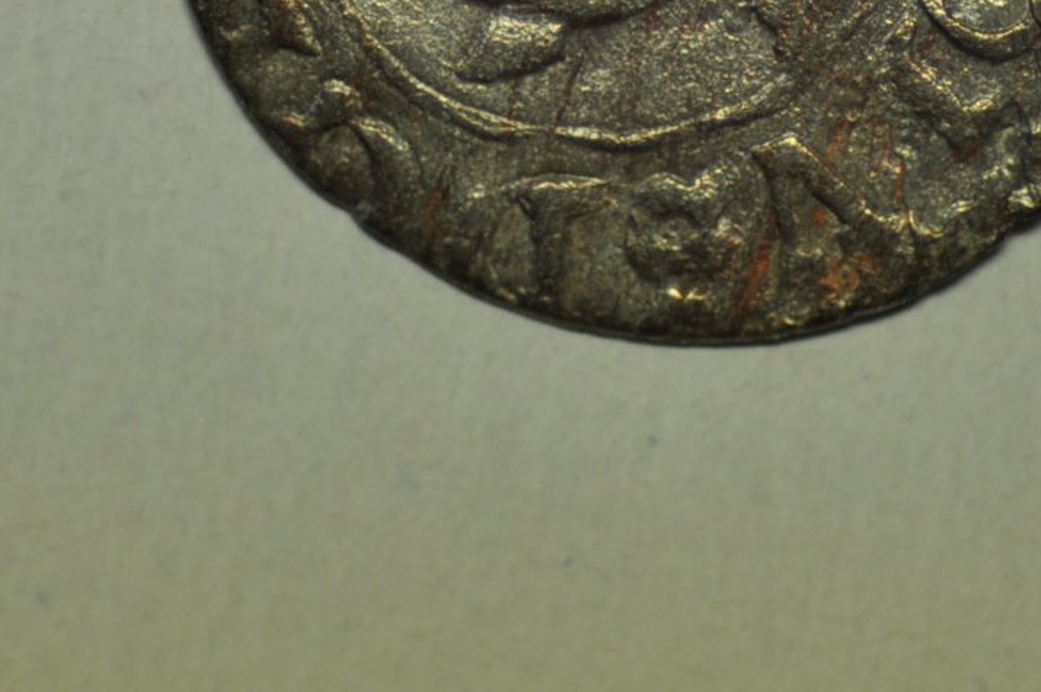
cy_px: -89
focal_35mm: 270
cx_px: 674
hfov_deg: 7.6
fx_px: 7799
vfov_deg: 5.1
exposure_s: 1/320
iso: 400
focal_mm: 60
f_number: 4.5
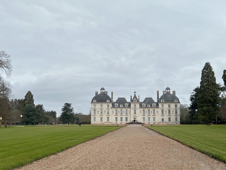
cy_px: 94
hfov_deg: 45.7
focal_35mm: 41
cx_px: 125
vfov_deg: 35.1
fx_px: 268
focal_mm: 5.7
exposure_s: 1/4630
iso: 50
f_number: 1.5
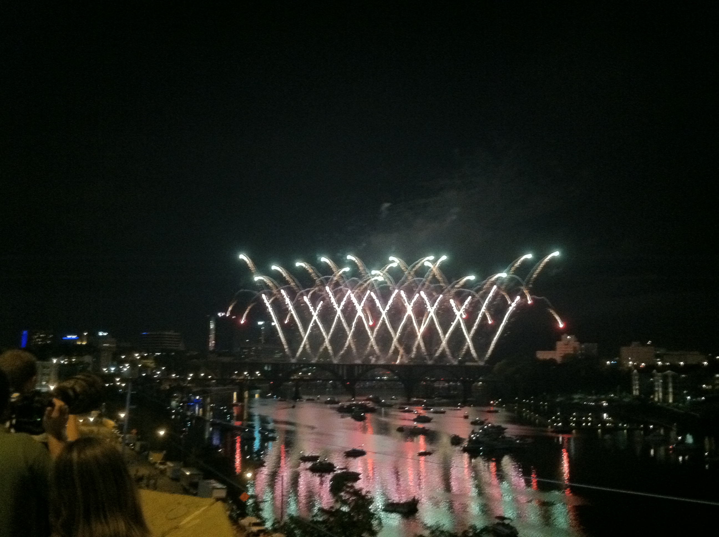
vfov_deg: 40.6
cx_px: 360
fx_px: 726
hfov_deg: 52.7
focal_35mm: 35
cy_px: 268
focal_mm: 3.85
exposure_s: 1/15
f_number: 2.8
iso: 1000
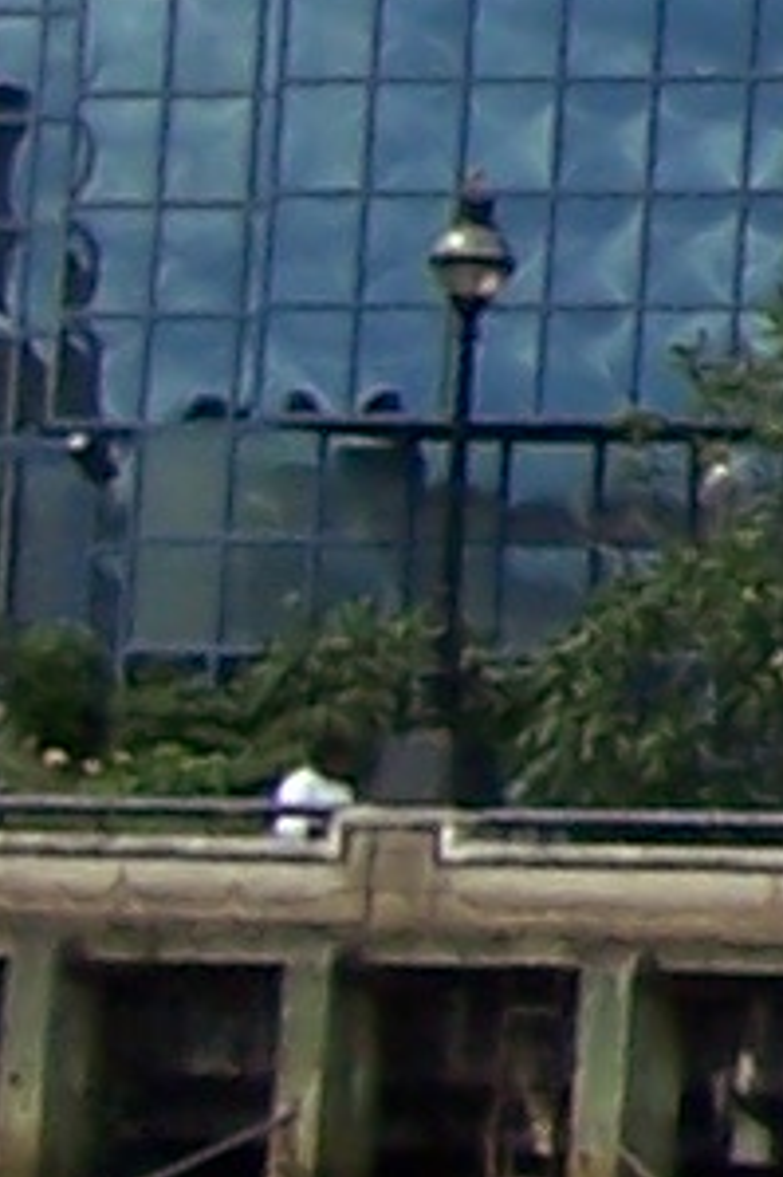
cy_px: -909
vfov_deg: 6.0
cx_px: 3884
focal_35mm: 337
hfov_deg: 3.7
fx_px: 11007
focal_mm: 7
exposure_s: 1/350
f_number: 5.6
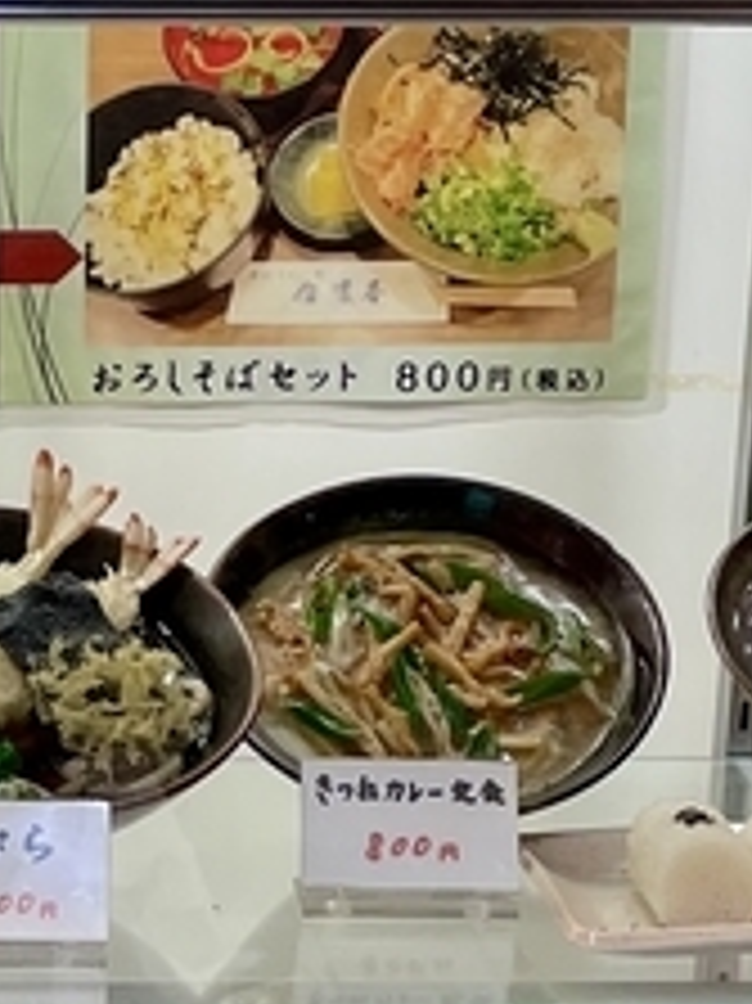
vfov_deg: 13.9
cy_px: 1040
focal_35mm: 140
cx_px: -95
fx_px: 4059
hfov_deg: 10.4
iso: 100
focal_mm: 4.2
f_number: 1.6
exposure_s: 1/120
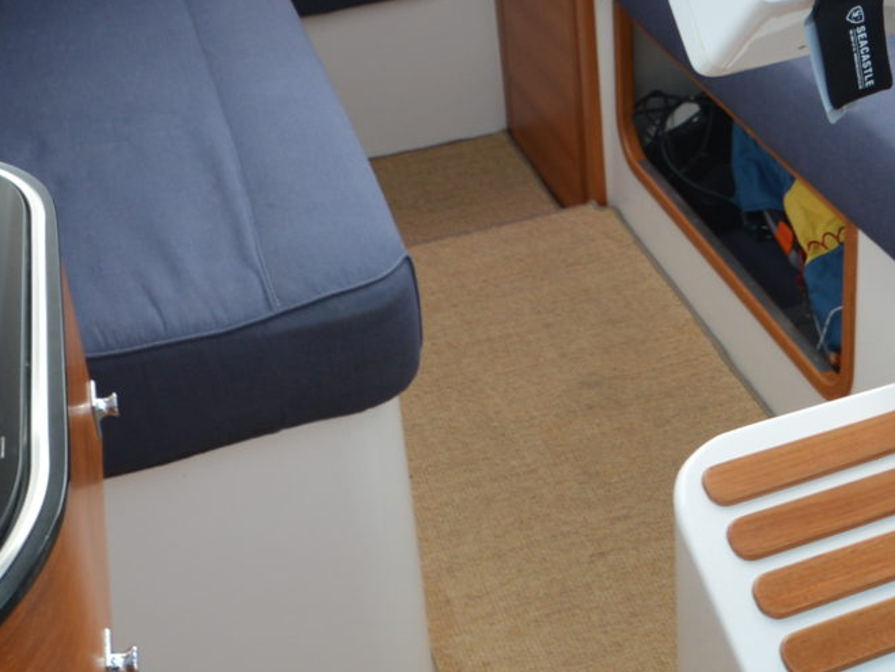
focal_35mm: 56
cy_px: -161
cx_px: 679
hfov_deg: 33.6
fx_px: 1449
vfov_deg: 23.6
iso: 200
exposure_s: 1/160
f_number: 6.3
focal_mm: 10
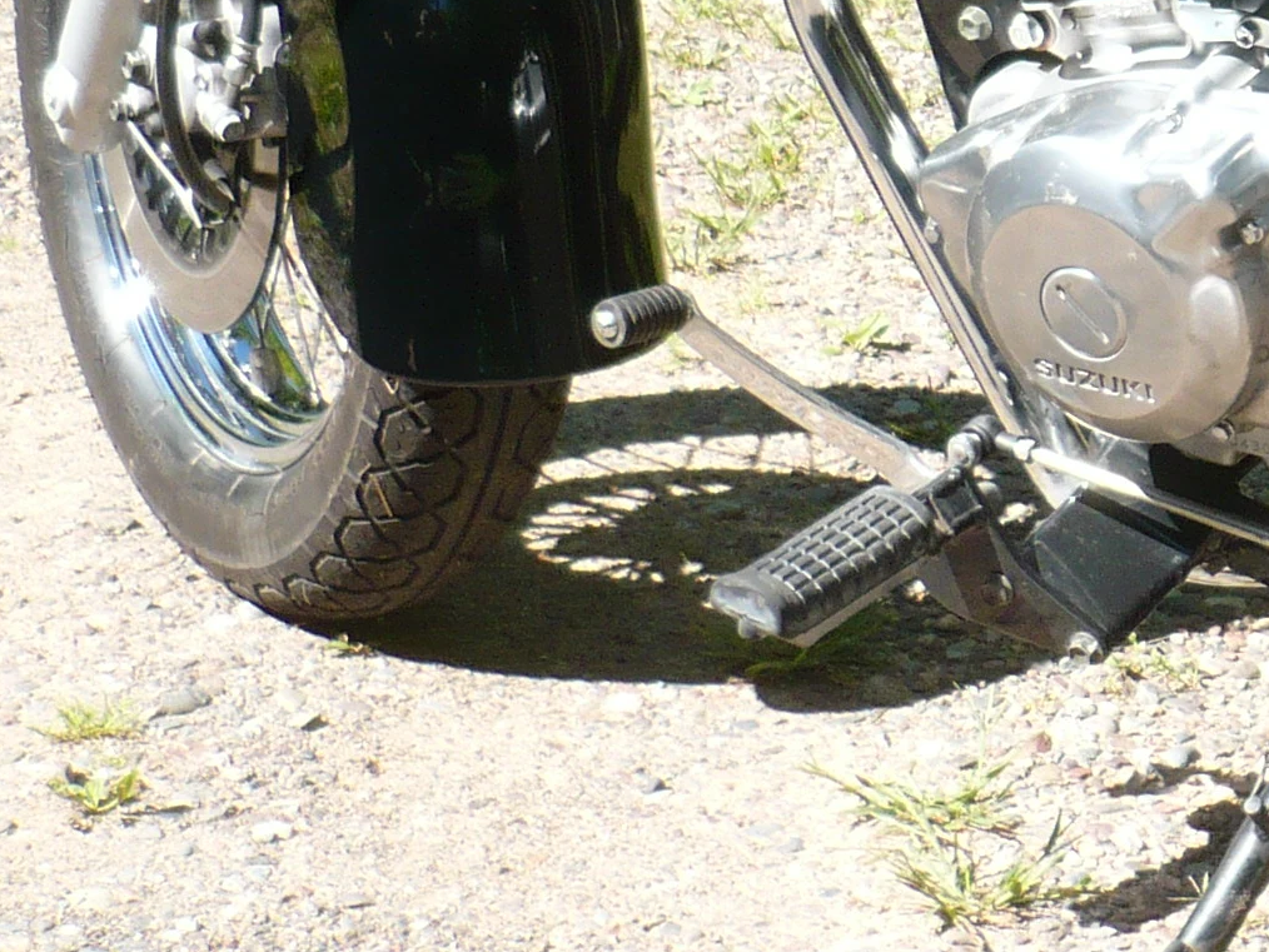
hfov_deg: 16.9
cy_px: -176
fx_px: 3887
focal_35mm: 106
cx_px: 1891
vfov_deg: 13.6
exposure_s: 1/400
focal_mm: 5.8
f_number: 2.8
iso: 100
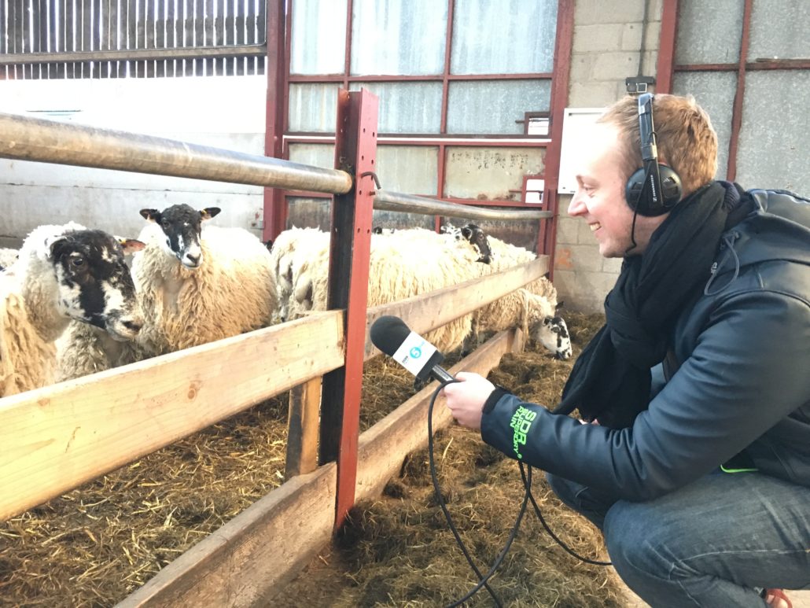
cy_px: 304
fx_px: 679
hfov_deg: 61.6
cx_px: 405
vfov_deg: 48.2
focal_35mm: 29
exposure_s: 1/25
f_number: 2.2
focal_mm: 4.15
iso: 200
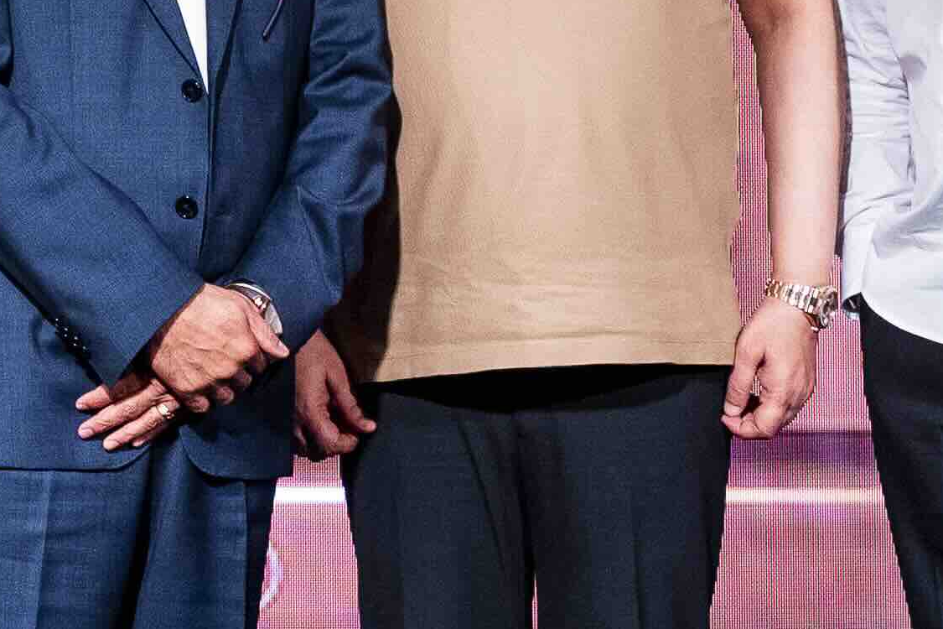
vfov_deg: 7.1
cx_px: -340
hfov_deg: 10.4
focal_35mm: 192
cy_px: -117
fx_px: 5029
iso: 2000
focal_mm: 36
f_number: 4.5
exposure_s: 1/160
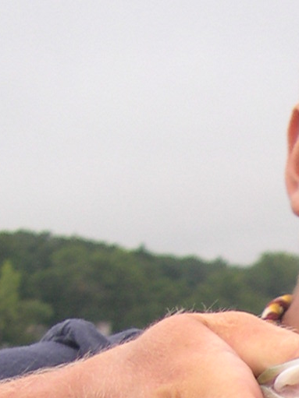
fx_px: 1947
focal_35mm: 169
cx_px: 466
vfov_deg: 11.0
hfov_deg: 8.6
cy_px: 685
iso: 100
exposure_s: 1/179
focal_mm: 8
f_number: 2.8
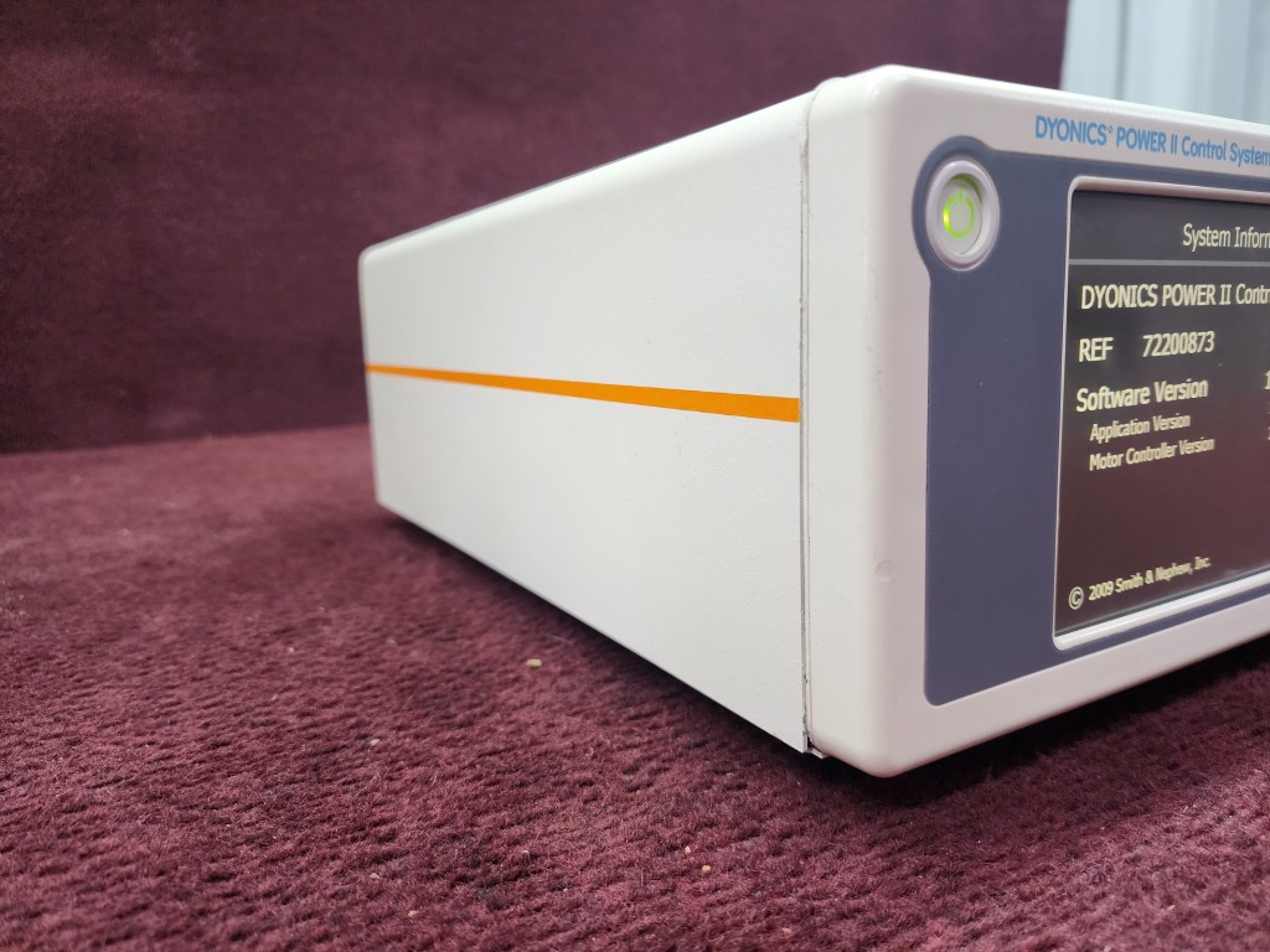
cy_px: 476
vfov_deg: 58.9
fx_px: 844
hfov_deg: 73.9
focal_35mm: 23
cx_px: 635
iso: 320
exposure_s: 1/120
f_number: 1.8
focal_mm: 6.4
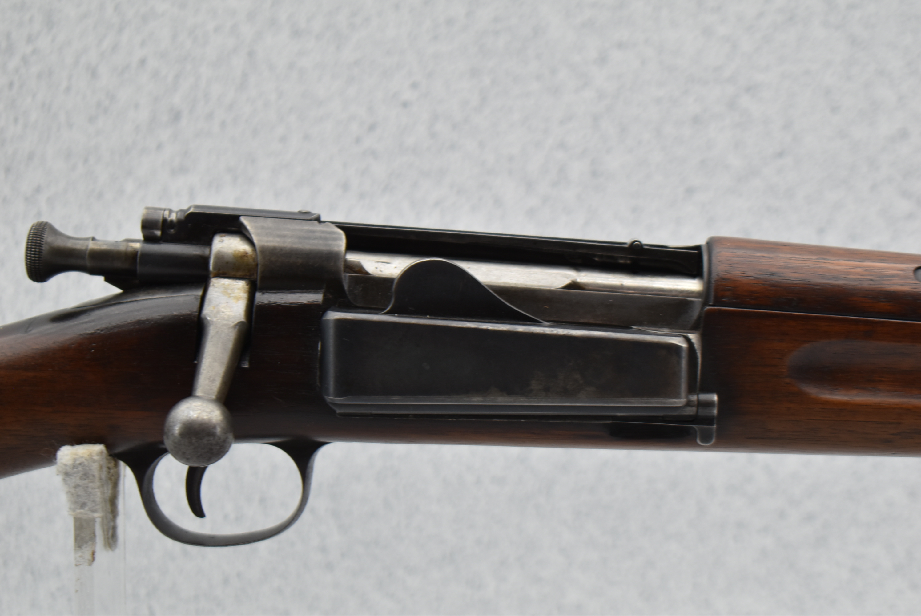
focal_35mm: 82
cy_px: 308
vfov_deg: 16.6
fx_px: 2112
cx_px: 460
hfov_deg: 24.6
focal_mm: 55
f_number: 5.6
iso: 220
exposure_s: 1/60
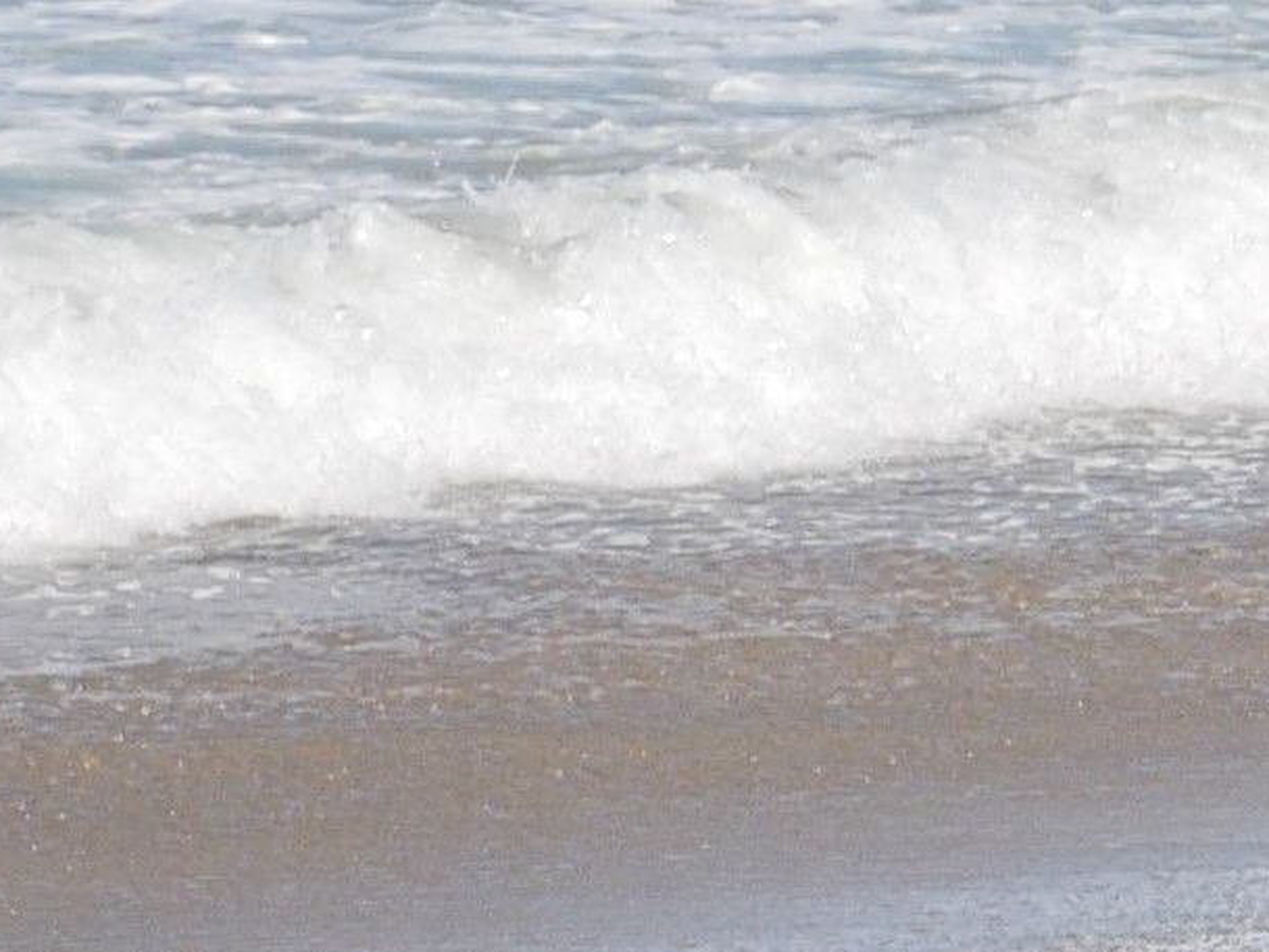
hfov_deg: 4.7
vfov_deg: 3.6
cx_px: 3535
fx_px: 15070
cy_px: -1404
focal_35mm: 411
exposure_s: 1/2500
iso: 200
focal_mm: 35
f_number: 3.2
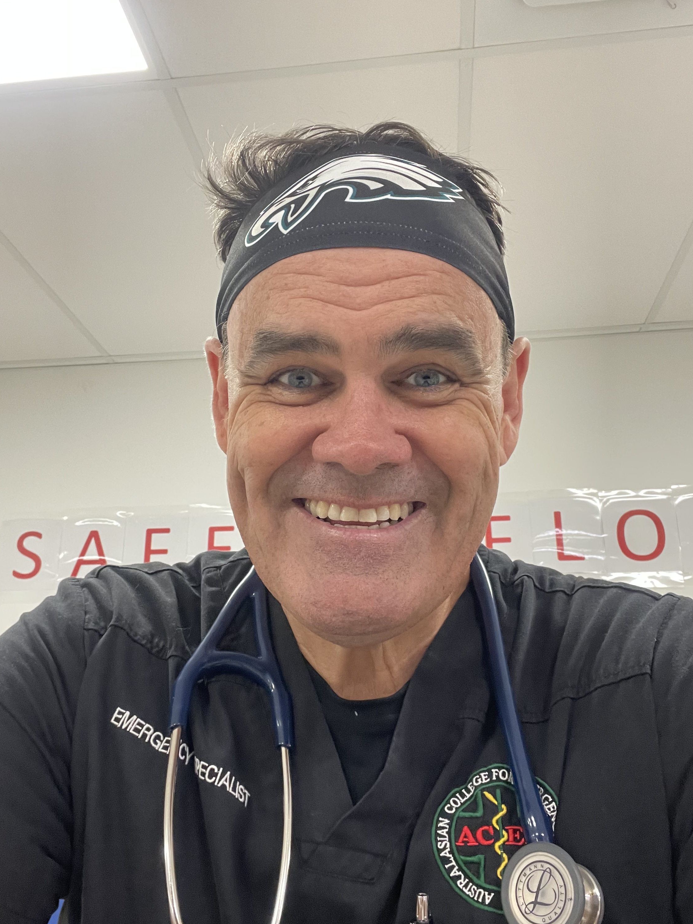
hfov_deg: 45.4
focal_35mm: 31
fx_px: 827
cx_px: 337
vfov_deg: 58.3
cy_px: 471
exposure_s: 1/50
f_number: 2.2
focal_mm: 2.71
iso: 320
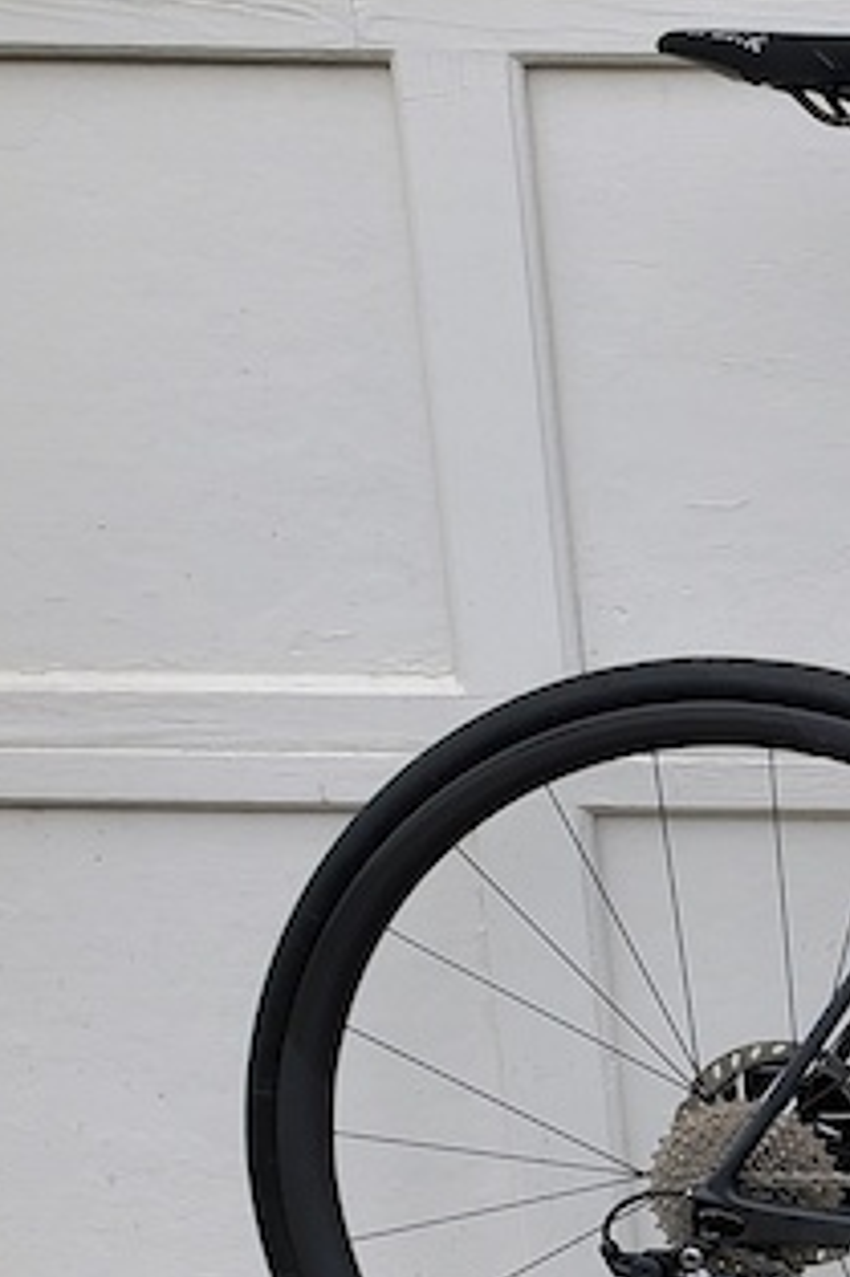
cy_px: 948
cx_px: 1541
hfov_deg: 16.4
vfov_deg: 28.8
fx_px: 2446
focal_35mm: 69
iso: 50
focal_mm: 4.3
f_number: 2.4
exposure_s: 1/503
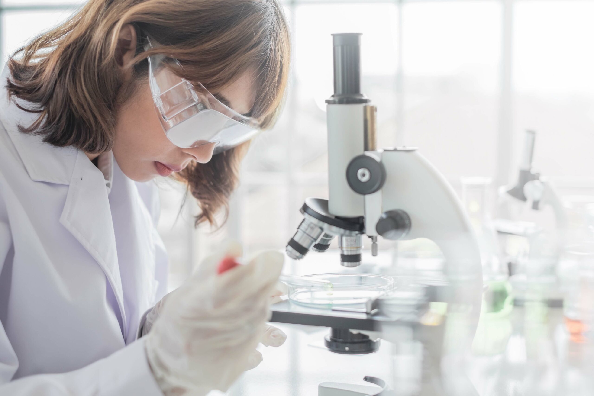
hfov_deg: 37.5
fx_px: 874
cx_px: 297
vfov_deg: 25.5
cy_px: 198
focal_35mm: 53
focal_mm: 35
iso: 200
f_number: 2
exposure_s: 1/550
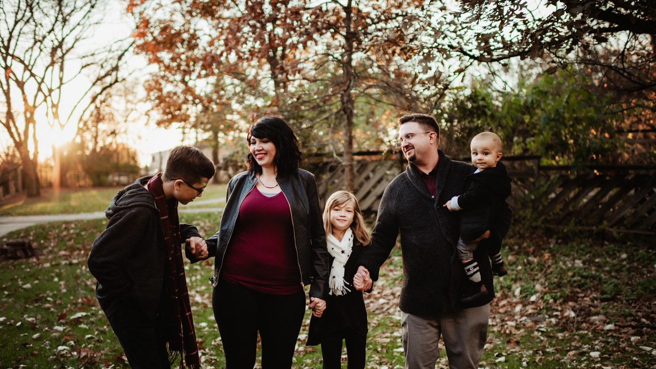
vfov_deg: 30.3
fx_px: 678
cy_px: 223
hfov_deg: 51.6
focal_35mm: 39
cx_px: 339
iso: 250
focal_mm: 35
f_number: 1.4
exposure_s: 1/640
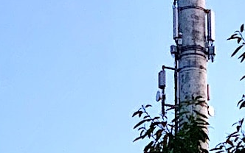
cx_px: 151
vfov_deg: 5.5
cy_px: -33
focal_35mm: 239
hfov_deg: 8.8
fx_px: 1597
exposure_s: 1/60
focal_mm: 6
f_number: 2.4
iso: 500
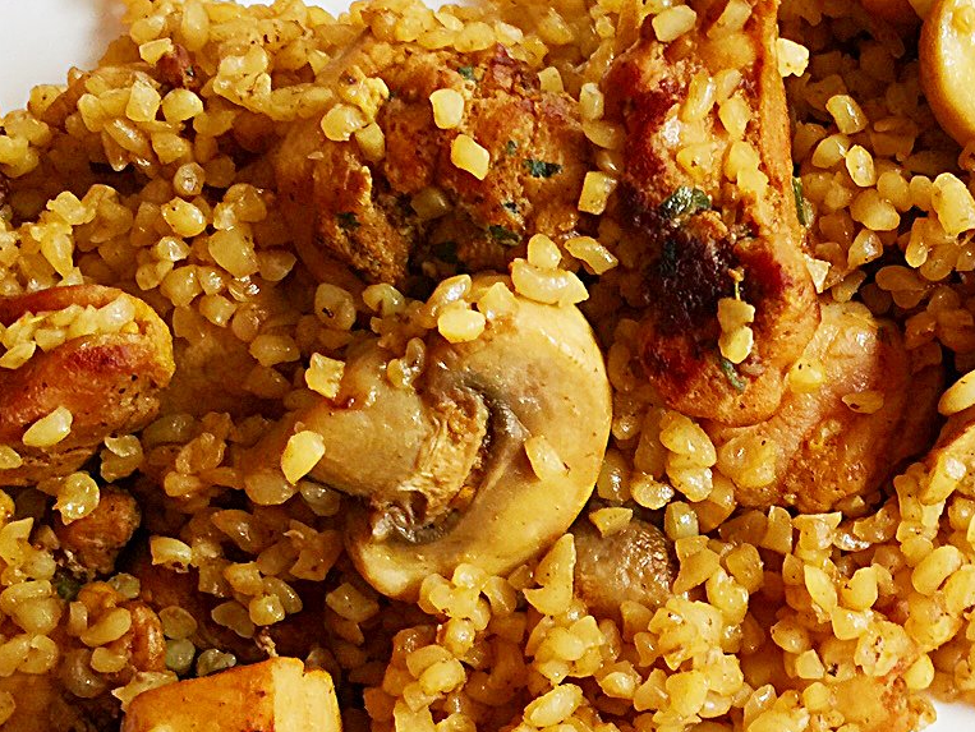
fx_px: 1747
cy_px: 331
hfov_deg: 30.1
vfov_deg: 23.7
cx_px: 834
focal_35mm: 62
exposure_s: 1/30
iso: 32
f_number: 2.2
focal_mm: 4.15
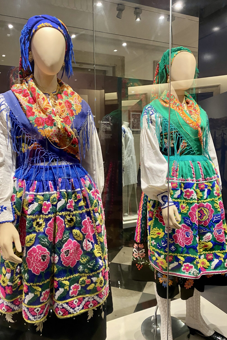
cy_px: 173
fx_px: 265
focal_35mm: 28
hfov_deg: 46.4
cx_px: 115
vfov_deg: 65.5
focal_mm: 4.25
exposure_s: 1/50
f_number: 1.8
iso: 250
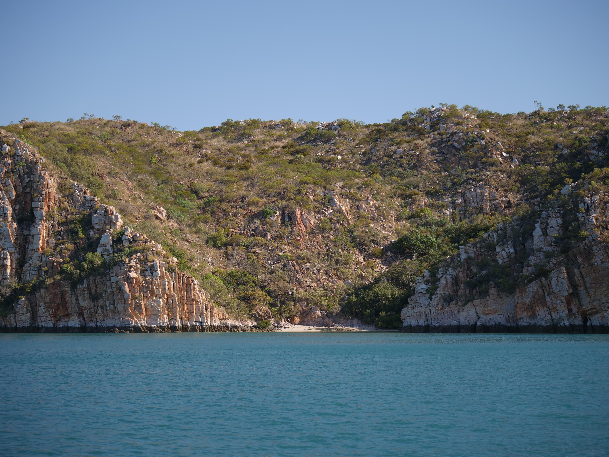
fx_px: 1232
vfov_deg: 21.0
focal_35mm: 70
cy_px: 228
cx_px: 304
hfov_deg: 27.8
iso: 100
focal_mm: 35
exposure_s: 1/1600
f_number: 2.8
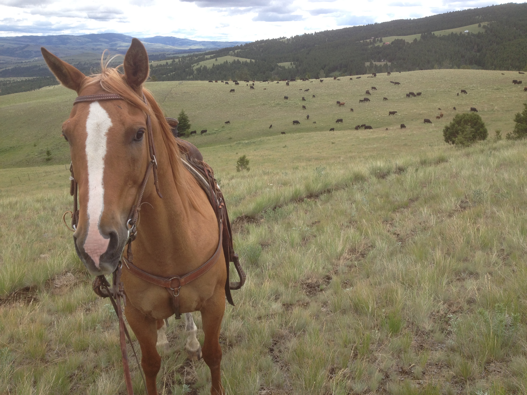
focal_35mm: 35
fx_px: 533
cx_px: 264
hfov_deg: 52.6
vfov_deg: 40.7
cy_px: 198
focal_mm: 4.28
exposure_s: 1/690
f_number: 2.4
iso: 50
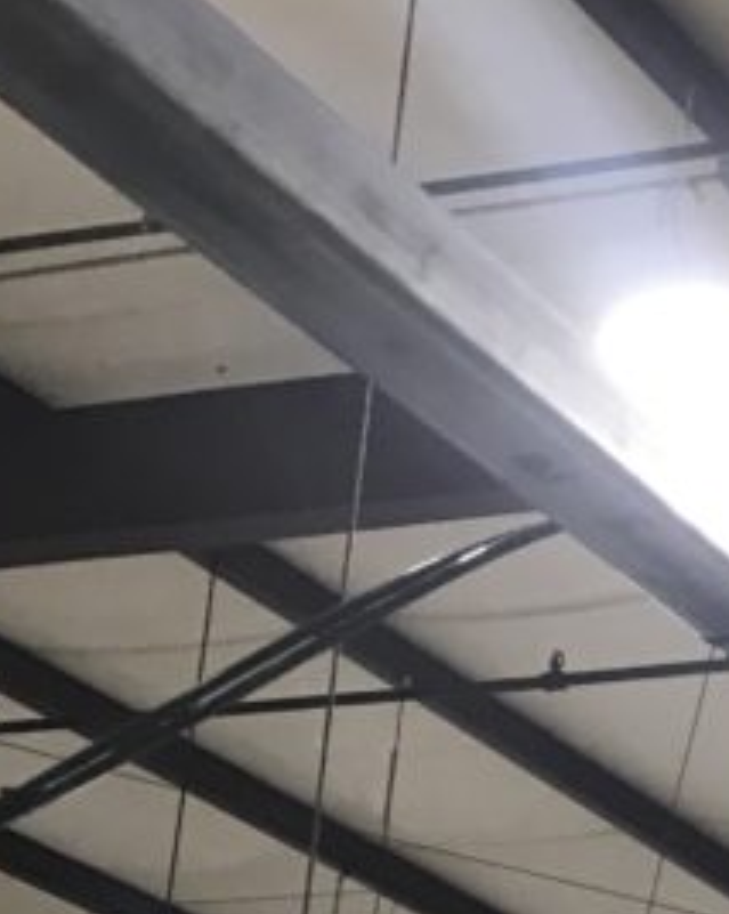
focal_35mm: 105
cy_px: 1137
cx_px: 1653
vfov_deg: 17.3
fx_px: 2837
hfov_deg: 12.2
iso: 32
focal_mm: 3.99
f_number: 1.8
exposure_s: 1/24
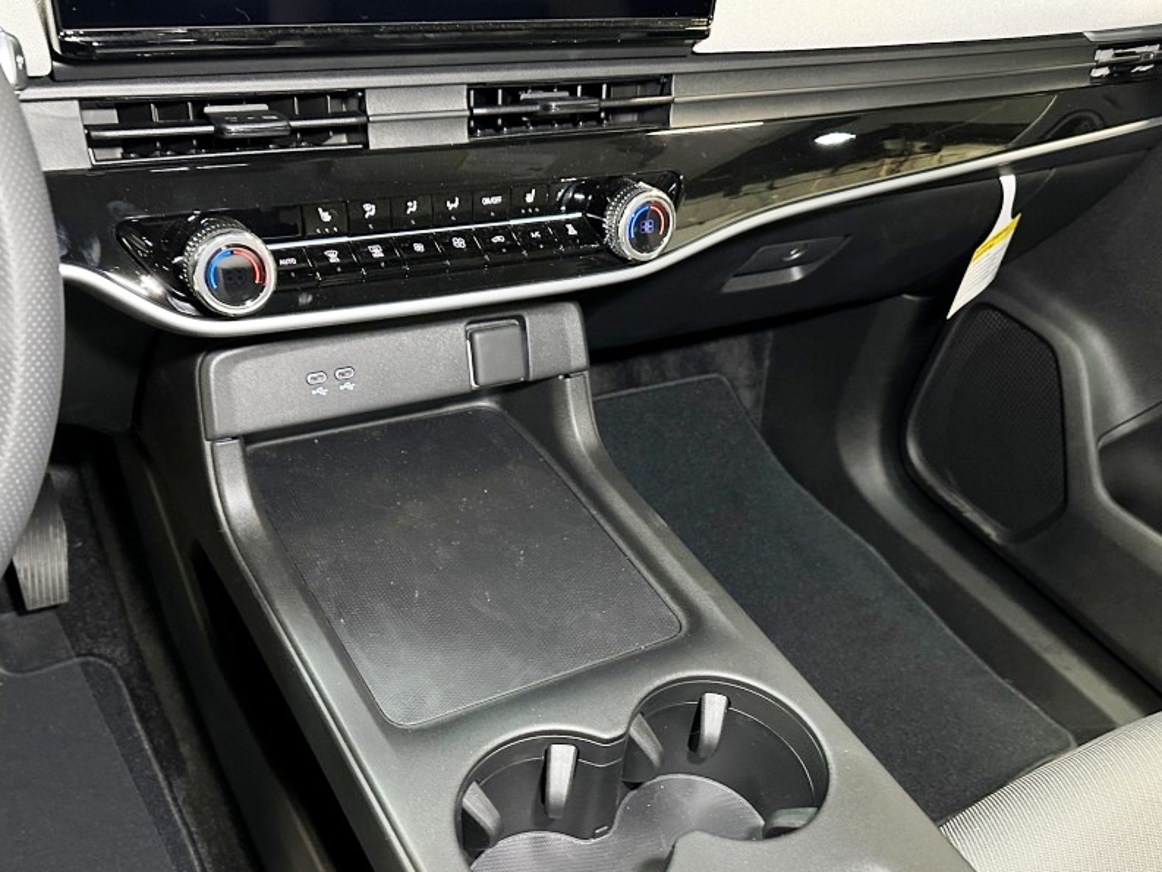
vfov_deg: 45.0
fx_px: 1041
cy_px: 558
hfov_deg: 58.3
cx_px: 576
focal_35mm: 31
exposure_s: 1/30
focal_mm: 6.86
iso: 1000
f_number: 1.78
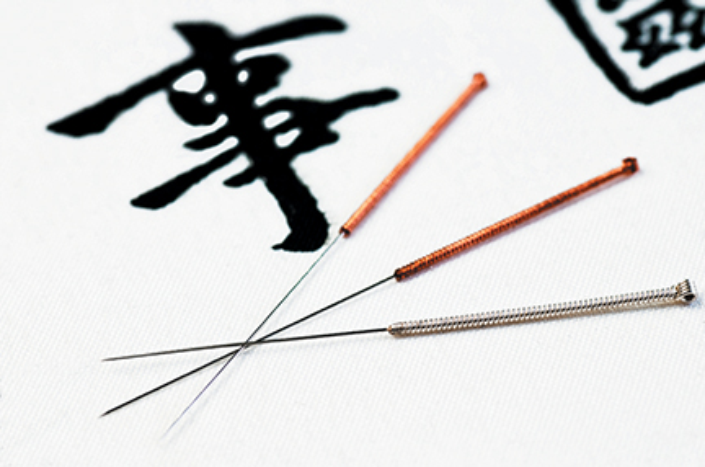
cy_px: 234
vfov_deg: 10.1
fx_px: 2638
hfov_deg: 15.2
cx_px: 352
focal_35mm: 135
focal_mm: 90
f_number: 14
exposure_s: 1/15
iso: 100
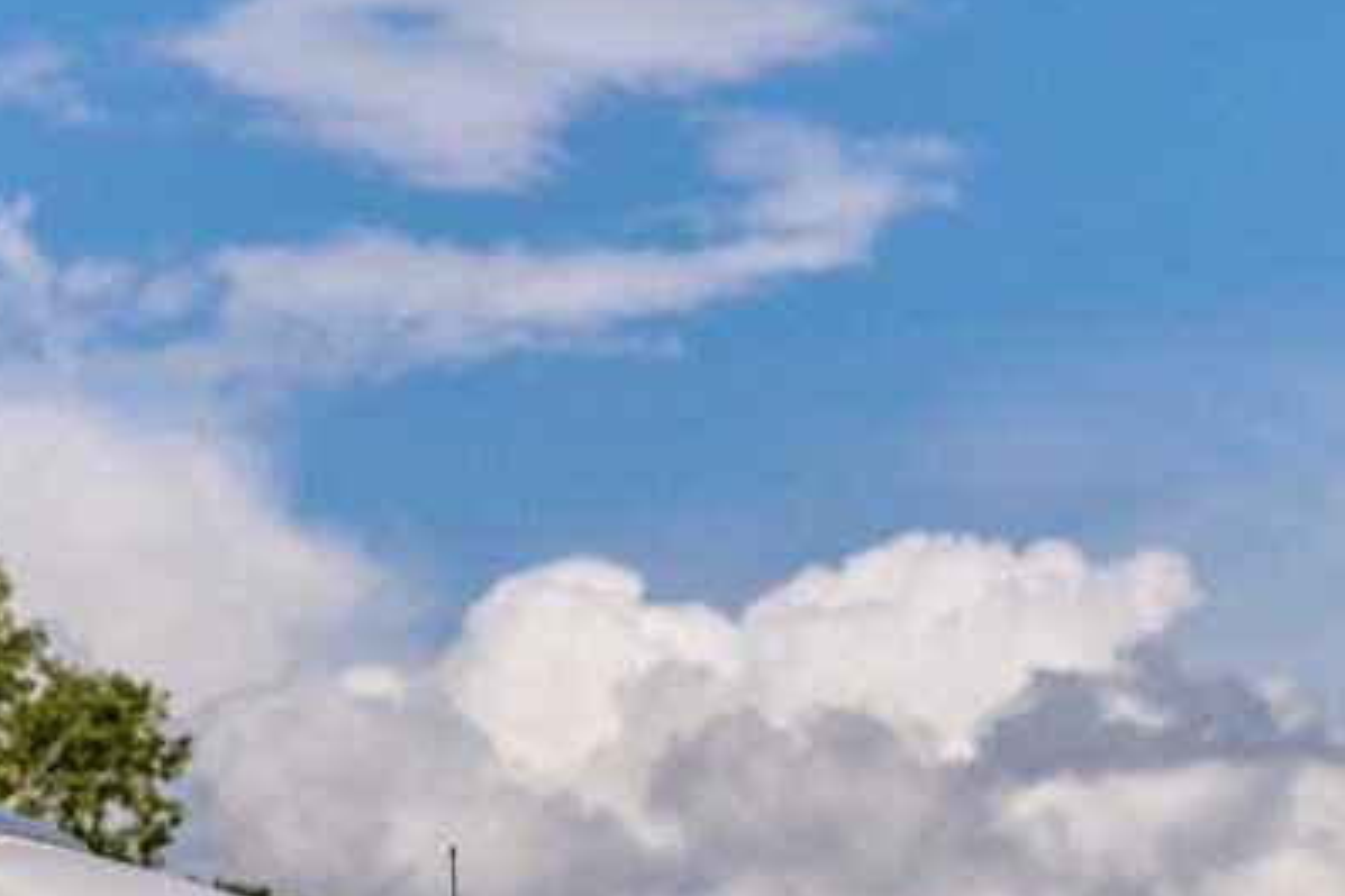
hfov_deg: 11.0
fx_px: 6911
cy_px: 1469
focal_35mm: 185
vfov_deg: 7.3
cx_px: -78
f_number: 3.2
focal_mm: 48
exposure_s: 1/10000
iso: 200
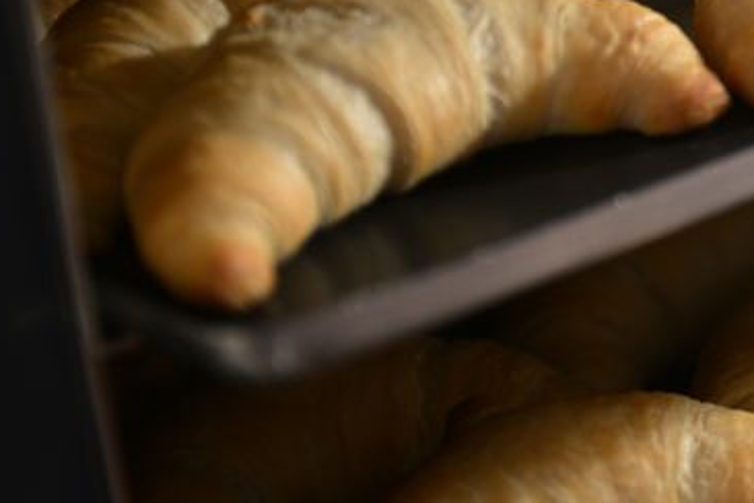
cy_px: -162
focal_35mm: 142
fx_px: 2974
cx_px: 972
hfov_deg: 13.9
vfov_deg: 9.5
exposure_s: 1/40
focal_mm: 52
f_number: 3.2
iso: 640
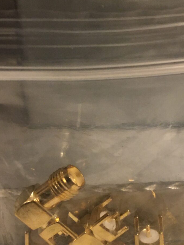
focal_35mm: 81
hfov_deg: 18.1
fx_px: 574
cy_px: 164
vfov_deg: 24.0
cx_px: 135
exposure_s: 1/15
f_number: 2.2
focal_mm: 4.15
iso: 100
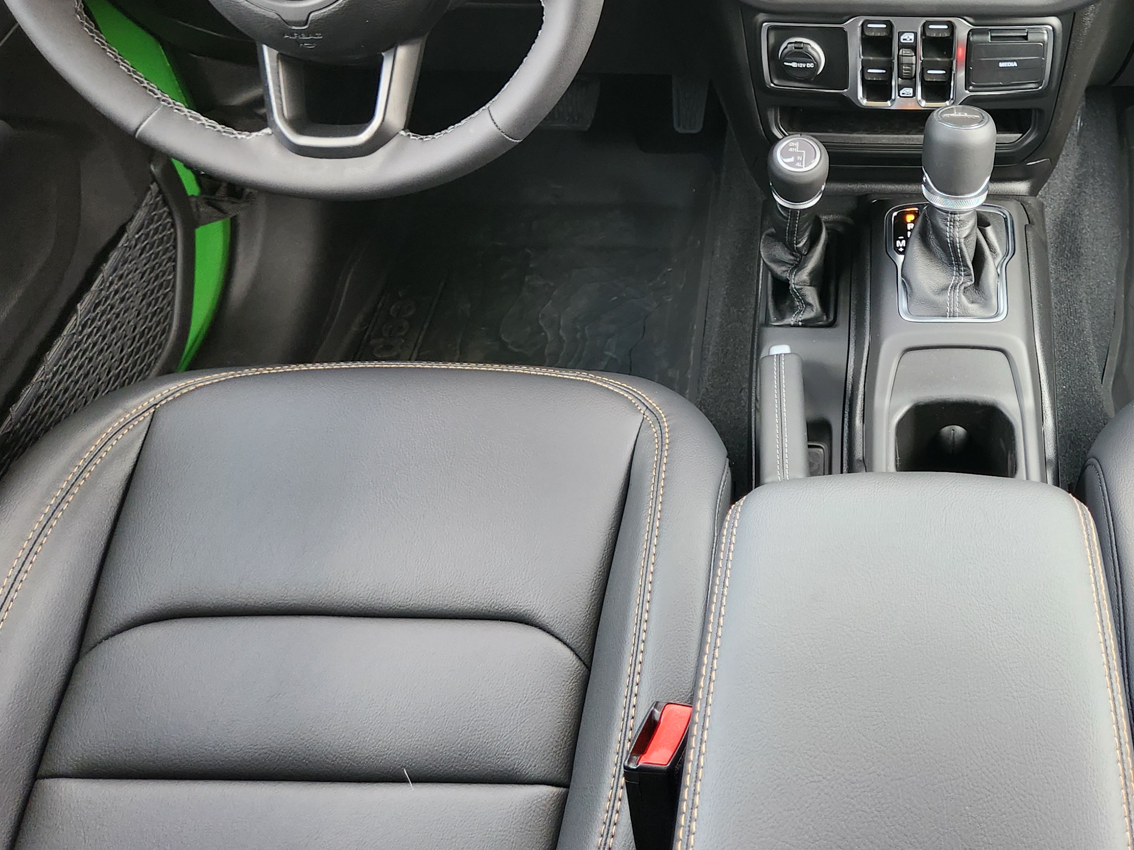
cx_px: 897
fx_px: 1278
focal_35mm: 39
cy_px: 216
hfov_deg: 45.6
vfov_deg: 36.0
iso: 200
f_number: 1.8
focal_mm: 5.4
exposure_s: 1/180
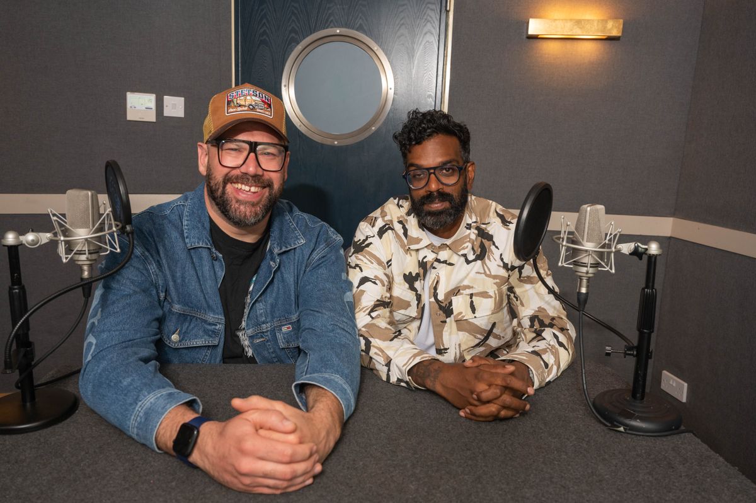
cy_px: 252
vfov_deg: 46.3
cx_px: 378
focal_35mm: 28
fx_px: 588
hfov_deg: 65.5
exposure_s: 1/200
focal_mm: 28
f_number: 5
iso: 1000
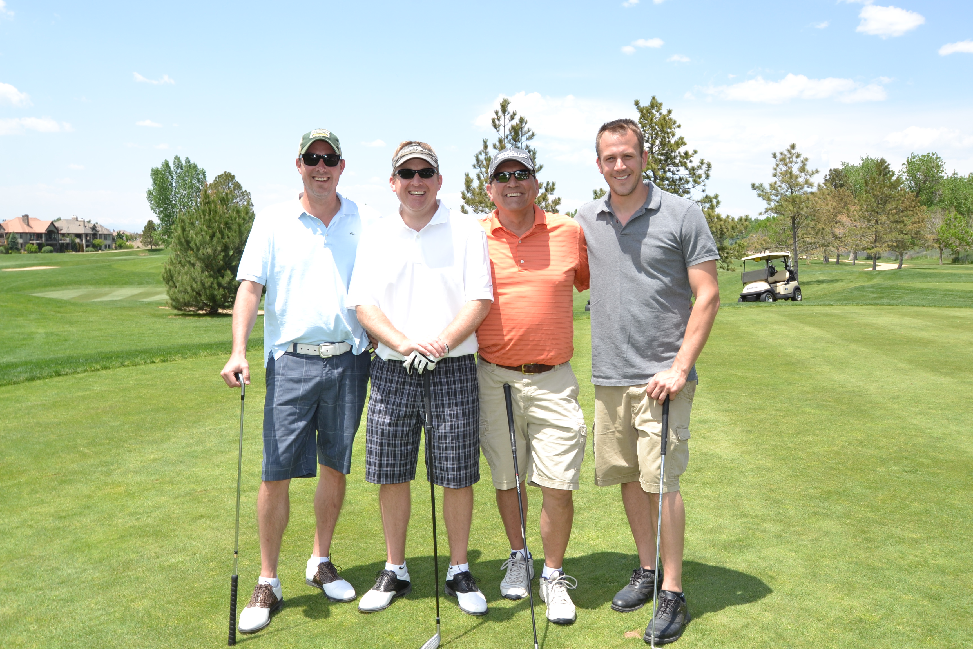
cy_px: 324
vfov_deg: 43.6
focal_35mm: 30
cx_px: 486
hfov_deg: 61.9
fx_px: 811
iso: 200
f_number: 9
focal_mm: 20
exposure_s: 1/200
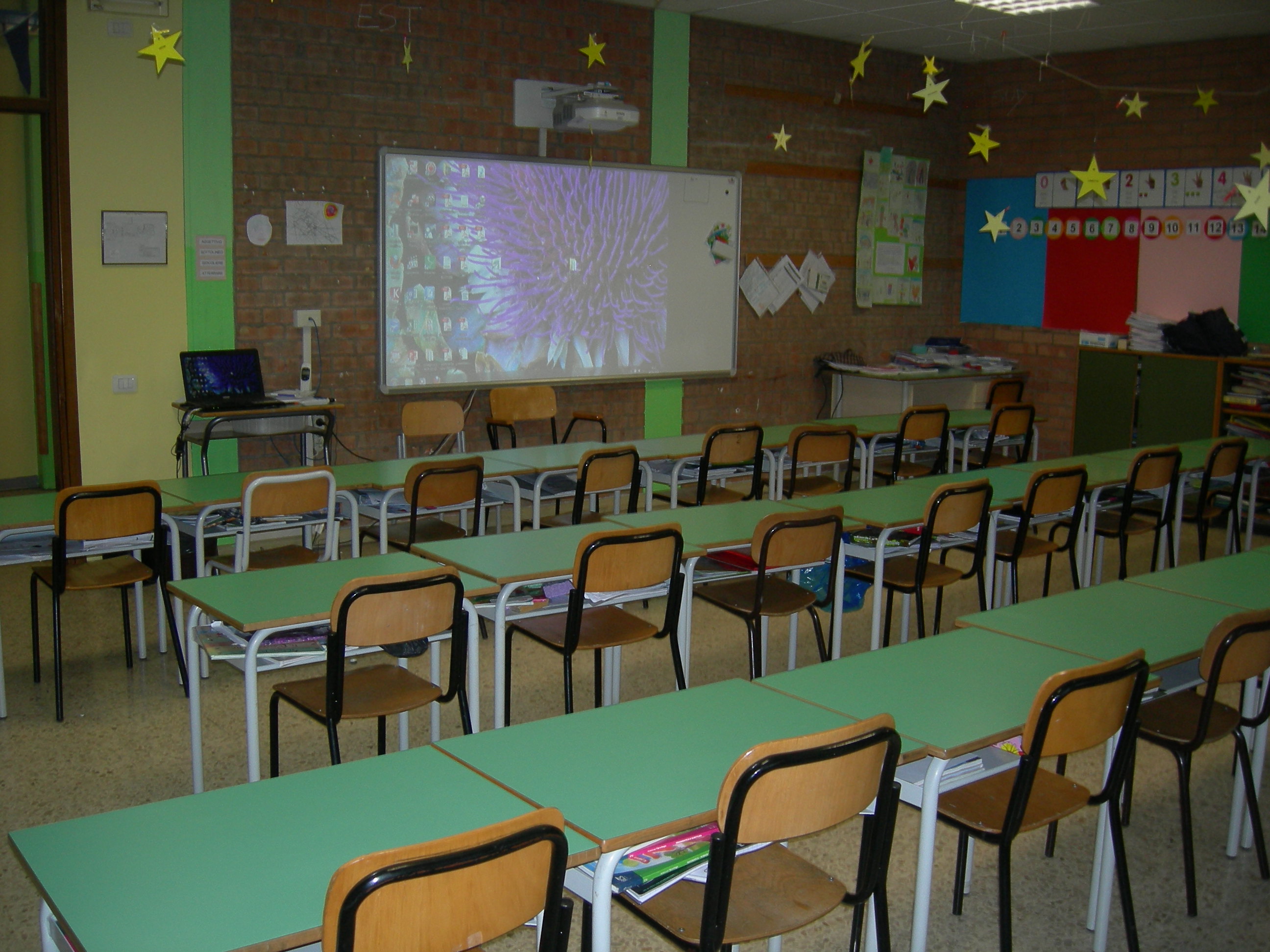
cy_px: 476
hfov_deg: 51.4
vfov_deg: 39.7
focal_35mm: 36
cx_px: 635
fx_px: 1321
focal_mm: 7.5
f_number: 2.7
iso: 127
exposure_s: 1/60.1
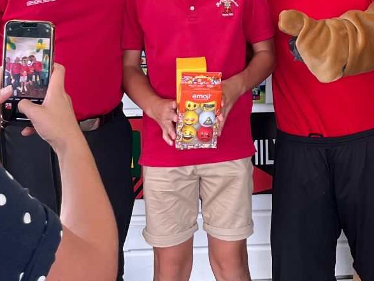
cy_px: -47
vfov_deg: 16.7
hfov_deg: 22.0
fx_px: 918
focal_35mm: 85
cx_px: 389
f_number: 1.6
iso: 50
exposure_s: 1/122
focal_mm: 5.1
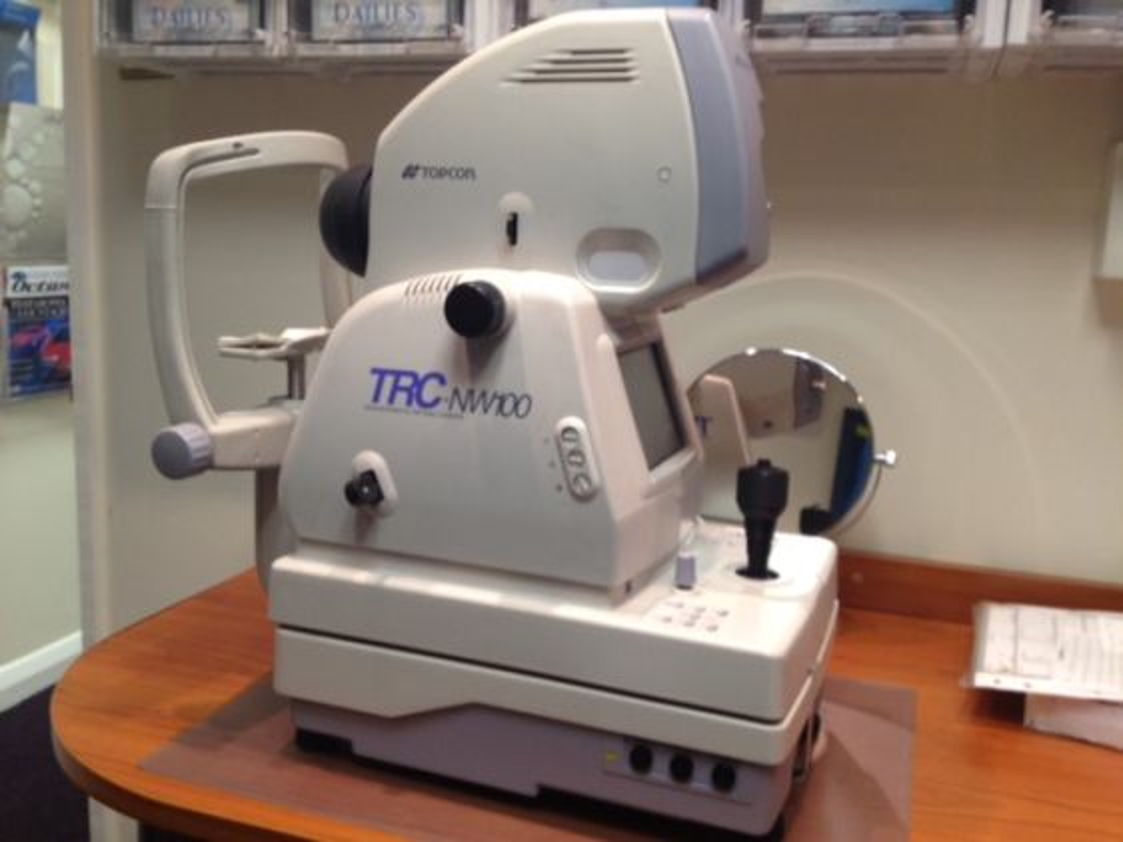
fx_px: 1135
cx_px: 562
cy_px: 421
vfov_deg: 40.7
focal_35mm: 35
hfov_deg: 52.6
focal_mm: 4.28
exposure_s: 1/20
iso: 125
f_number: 2.4
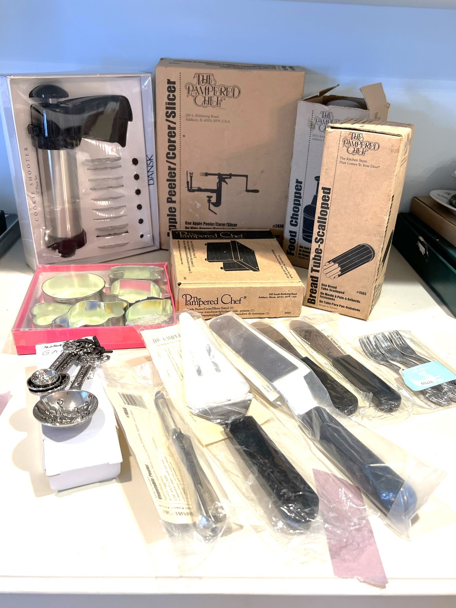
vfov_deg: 61.7
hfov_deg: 48.2
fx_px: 509
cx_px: 228
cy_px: 304
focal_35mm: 29
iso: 80
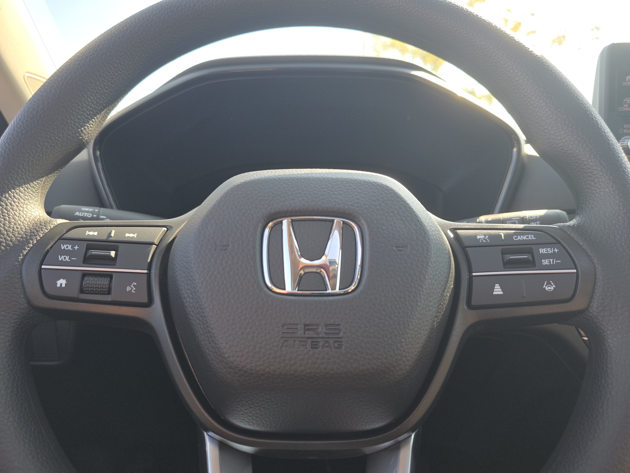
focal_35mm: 23
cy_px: 236
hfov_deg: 73.9
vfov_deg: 58.9
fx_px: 419
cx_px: 315
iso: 40
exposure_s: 1/359
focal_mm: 6.3
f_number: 1.7
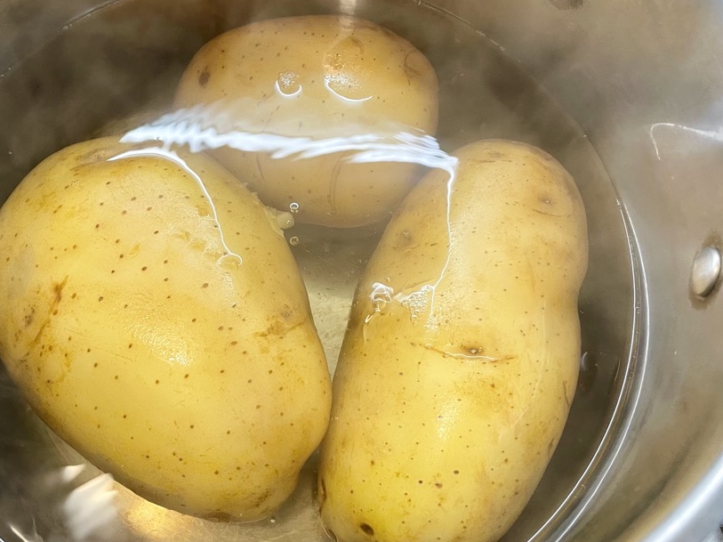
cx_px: 308
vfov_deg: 44.1
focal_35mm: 32
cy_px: 271
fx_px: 668
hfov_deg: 56.6
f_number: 1.6
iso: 100
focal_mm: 4.2
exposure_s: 1/60
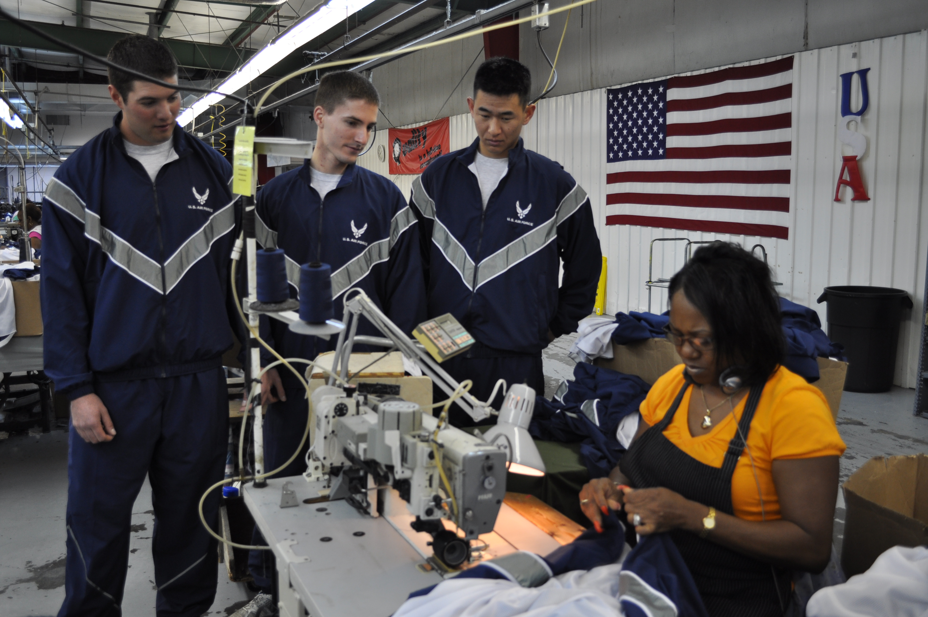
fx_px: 850
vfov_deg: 39.9
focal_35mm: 33
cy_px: 308
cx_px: 464
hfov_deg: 57.3
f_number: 4
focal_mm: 22
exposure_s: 1/50
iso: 320
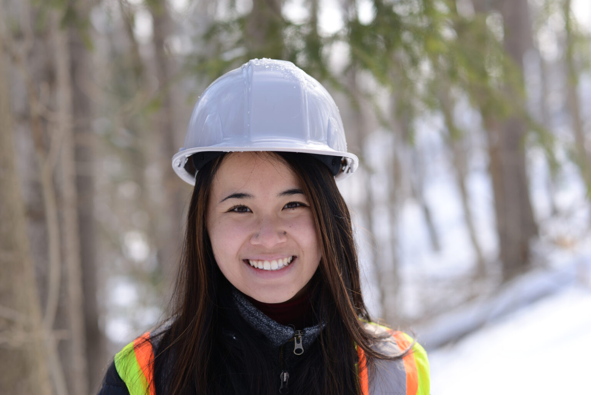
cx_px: 296
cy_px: 198
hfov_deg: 23.9
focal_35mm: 85
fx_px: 1396
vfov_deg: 16.1
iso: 100
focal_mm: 85
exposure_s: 1/250
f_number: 4
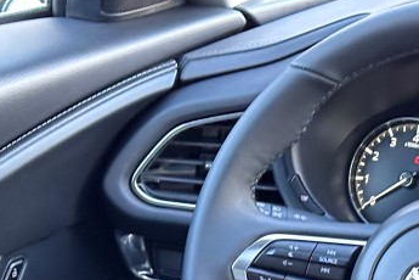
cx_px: 302
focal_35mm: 148
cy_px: 461
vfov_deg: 9.0
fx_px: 1722
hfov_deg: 13.8
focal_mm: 6.86
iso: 320
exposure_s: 1/39
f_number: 1.78
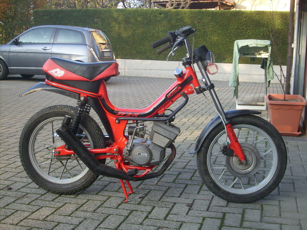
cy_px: 115
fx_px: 461
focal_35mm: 52
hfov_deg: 36.8
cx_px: 154
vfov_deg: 28.0
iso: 80
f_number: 3.3
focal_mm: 8.7
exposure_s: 1/125
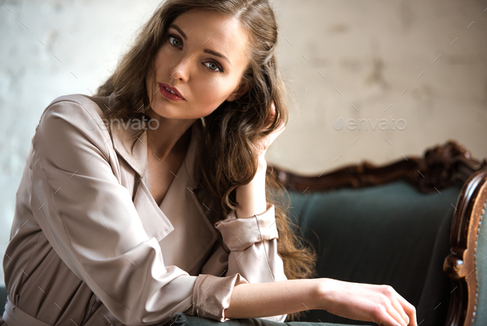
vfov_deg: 8.9
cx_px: 244
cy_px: 163
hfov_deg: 13.2
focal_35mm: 155
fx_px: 2098
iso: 320
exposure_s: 1/320
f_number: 2.8
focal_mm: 155
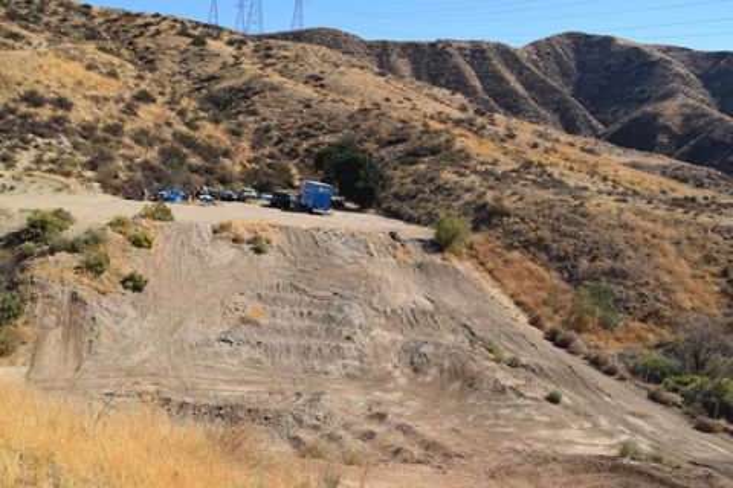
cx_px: 366
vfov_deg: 40.0
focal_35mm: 33
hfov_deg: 57.2
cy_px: 244
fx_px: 672
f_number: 9
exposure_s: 1/320
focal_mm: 22
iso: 200
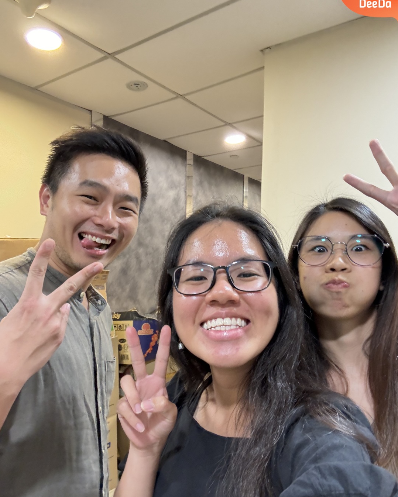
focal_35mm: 24
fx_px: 353
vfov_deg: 70.2
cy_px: 259
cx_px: 199
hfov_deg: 58.8
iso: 320
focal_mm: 2.69
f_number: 1.9
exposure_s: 1/25
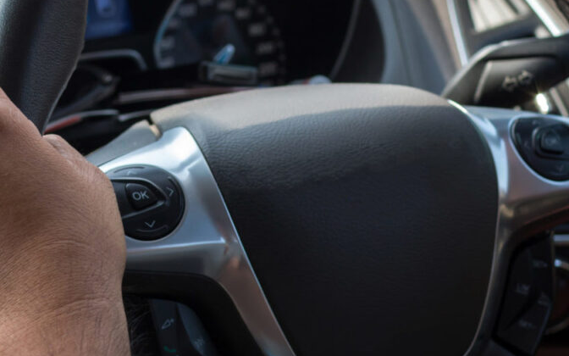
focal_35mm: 121
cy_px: 91
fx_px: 1876
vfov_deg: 10.8
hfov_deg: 17.2
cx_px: 203
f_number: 4.5
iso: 250
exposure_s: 1/160
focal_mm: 35
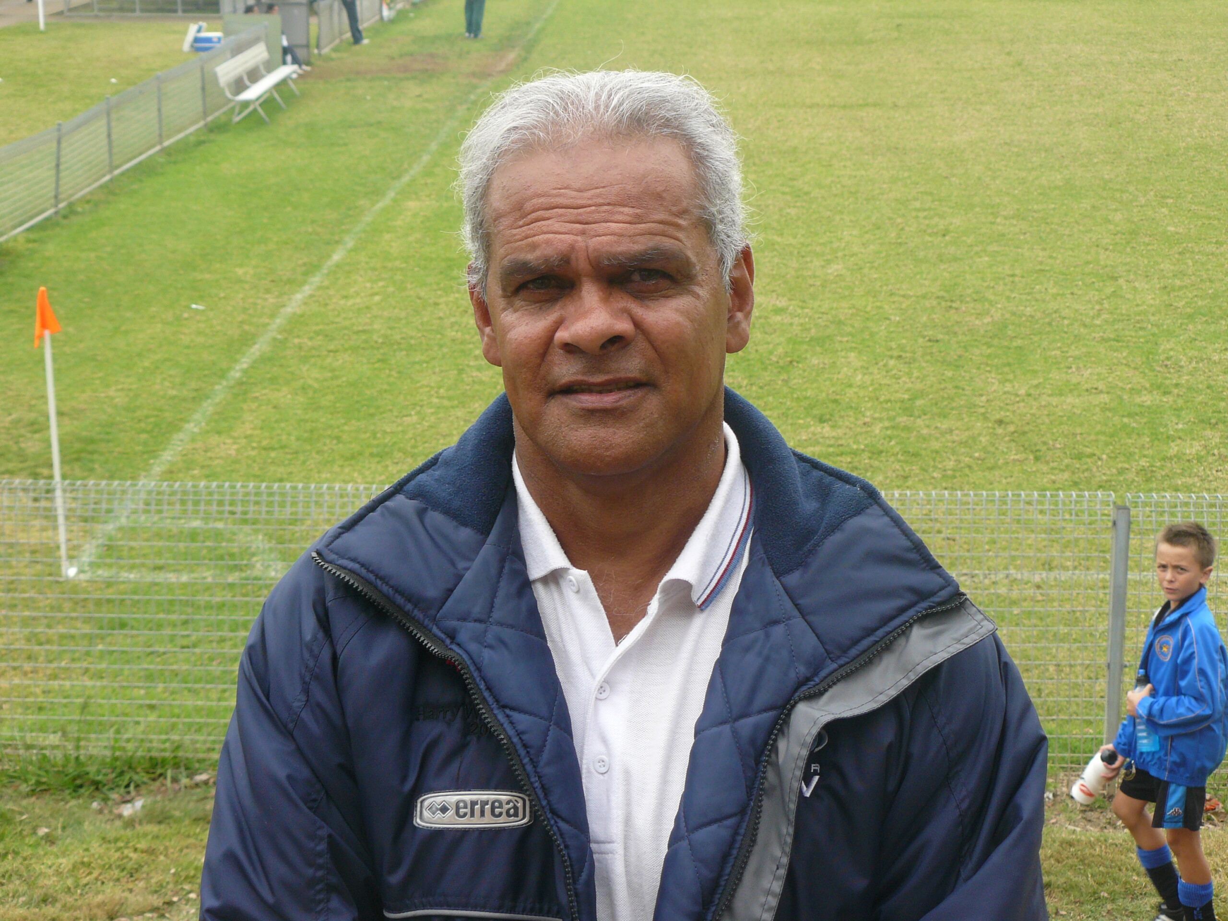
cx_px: 614
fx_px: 2377
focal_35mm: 67
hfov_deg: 29.0
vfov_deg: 21.9
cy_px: 460
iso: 100
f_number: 4
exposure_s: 1/200
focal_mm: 11.2
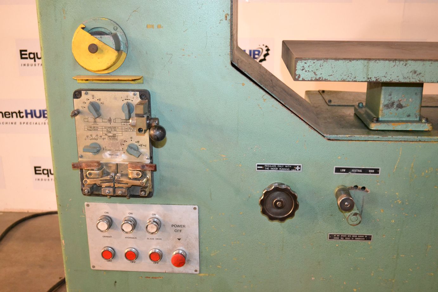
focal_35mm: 39
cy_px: 146
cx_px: 219
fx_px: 474
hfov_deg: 49.6
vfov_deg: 34.2
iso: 2800
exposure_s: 1/60
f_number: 4.2
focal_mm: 26
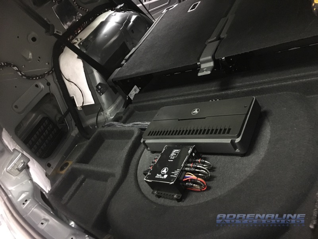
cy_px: 120
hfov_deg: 61.7
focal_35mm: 29
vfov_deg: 48.2
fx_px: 266
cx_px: 159
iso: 320
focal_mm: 4.15
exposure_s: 1/15
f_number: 2.2
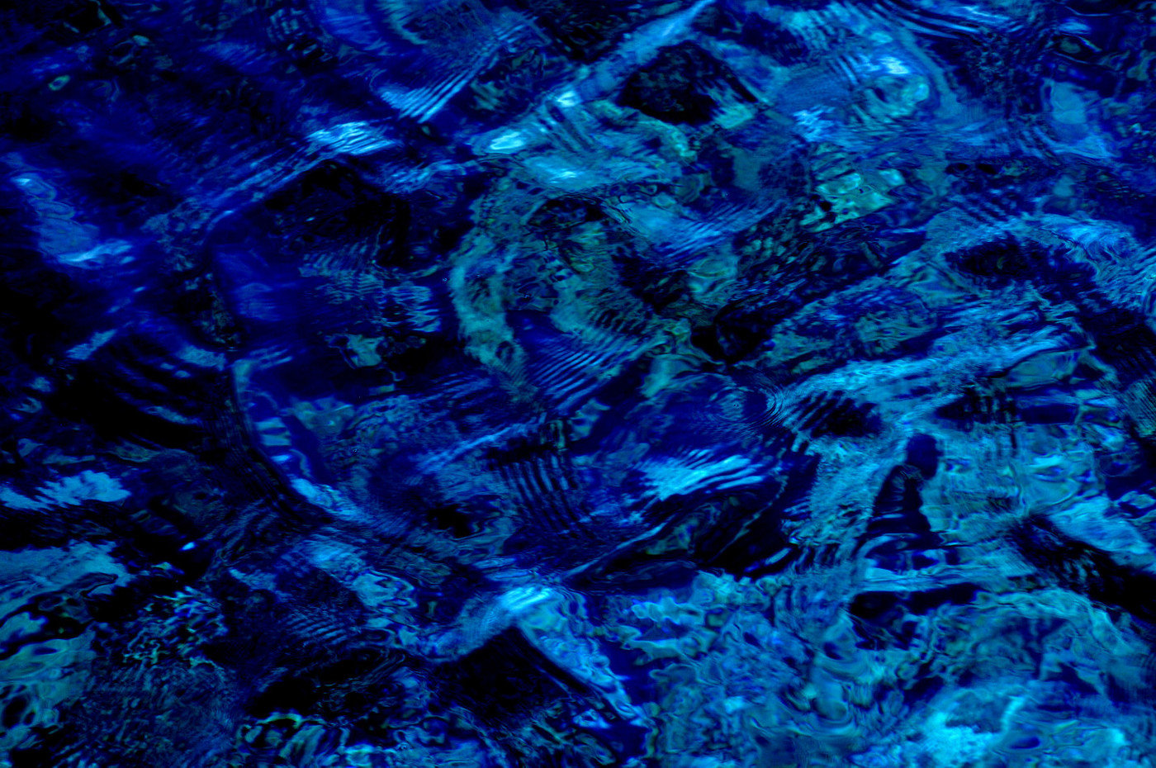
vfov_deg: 8.7
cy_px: 384
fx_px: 5052
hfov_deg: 13.1
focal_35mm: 158
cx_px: 578
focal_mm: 105
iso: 200
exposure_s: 1/125
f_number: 8
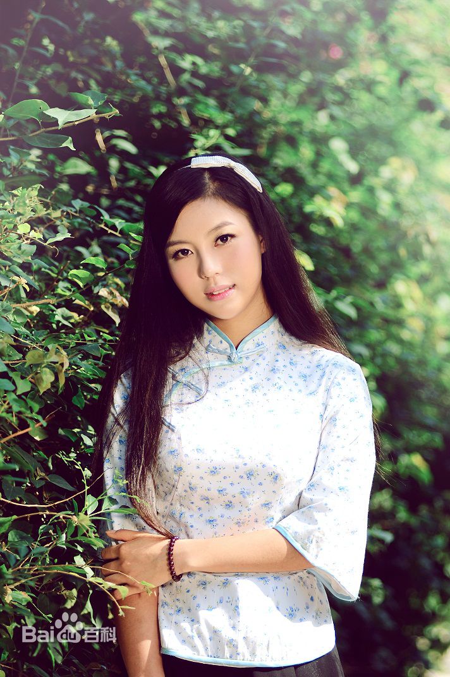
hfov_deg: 8.2
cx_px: 225
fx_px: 3158
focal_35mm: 168
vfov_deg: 12.2
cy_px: 338
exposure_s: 1/400
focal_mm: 112
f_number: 3.2
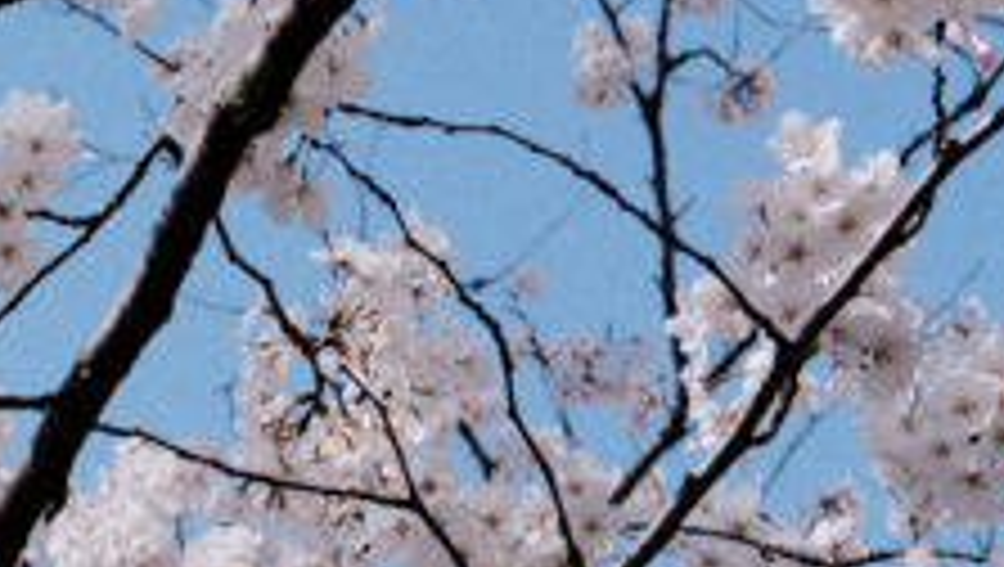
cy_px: 1044
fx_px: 5090
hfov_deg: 10.8
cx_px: -513
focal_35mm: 191
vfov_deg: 6.2
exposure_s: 1/3000
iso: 640
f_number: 5.6
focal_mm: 35
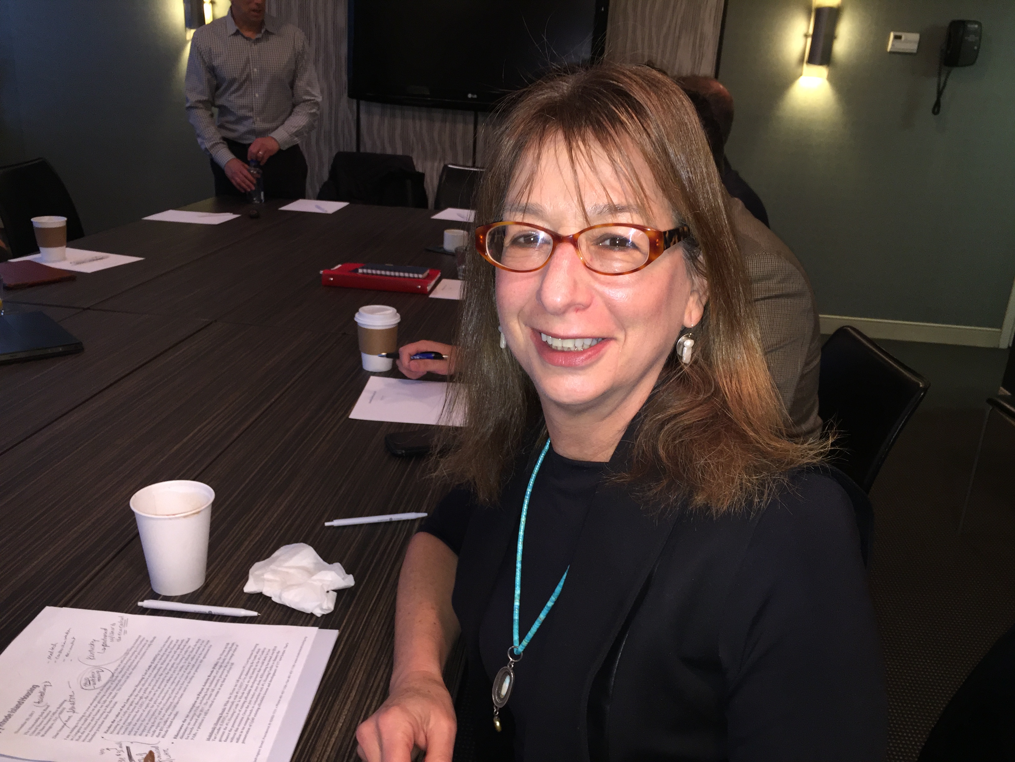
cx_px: 508
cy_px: 381
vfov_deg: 48.2
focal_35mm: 29
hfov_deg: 61.7
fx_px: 850
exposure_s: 1/30
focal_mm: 4.15
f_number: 2.2
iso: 80
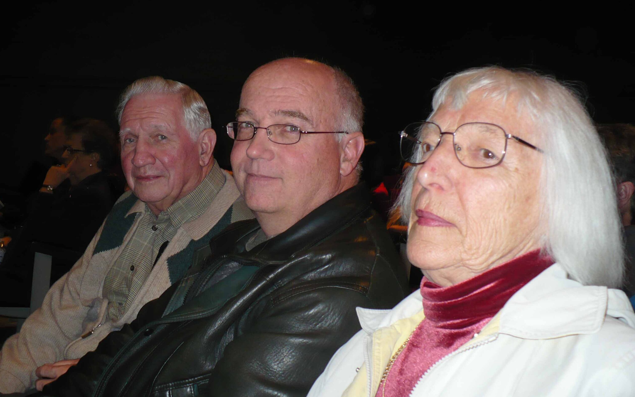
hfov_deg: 49.3
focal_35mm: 40
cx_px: 315
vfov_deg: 32.0
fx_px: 692
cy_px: 180
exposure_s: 1/8
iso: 100
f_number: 2.8
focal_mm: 6.1
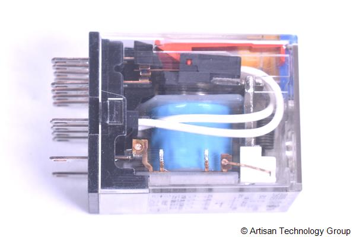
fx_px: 742
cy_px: 118
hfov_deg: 27.0
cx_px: 178
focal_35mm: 75
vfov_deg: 18.2
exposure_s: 1/200
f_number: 11
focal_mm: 50
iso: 200
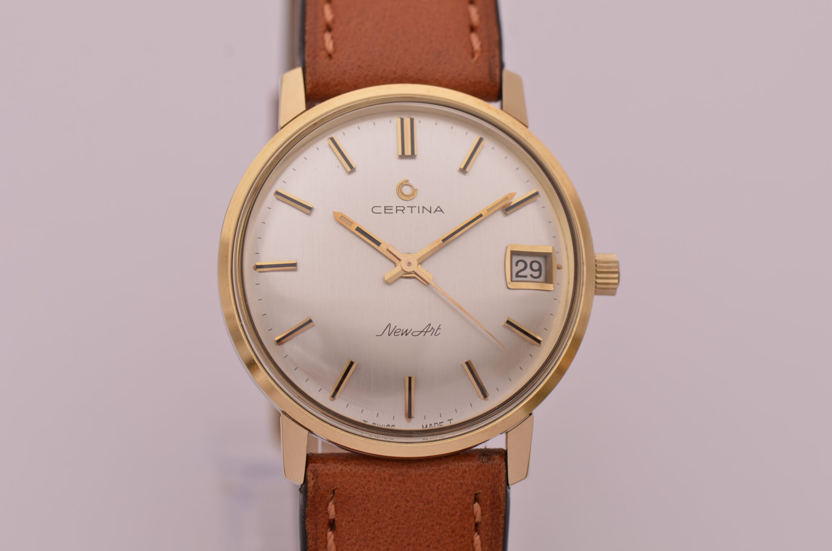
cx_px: 416
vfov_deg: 8.7
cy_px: 276
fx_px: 3632
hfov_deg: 13.1
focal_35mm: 158
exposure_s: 1/10
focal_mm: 105
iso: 100
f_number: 8
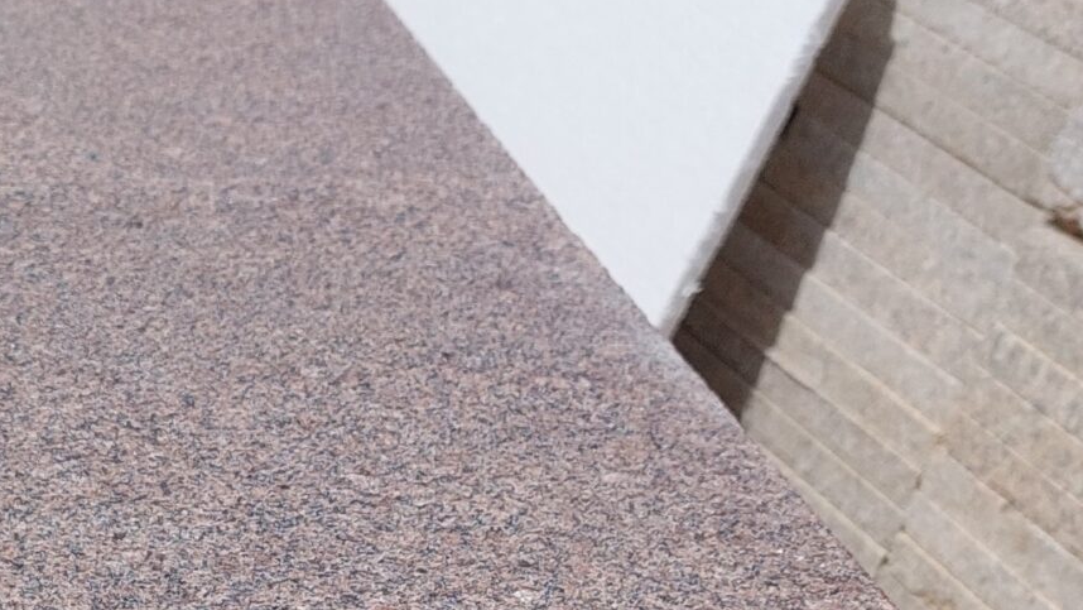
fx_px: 2240
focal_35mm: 78
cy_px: 733
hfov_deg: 23.7
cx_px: -351
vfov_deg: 15.0
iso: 25
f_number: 1.8
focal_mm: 5.23
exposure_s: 1/1620
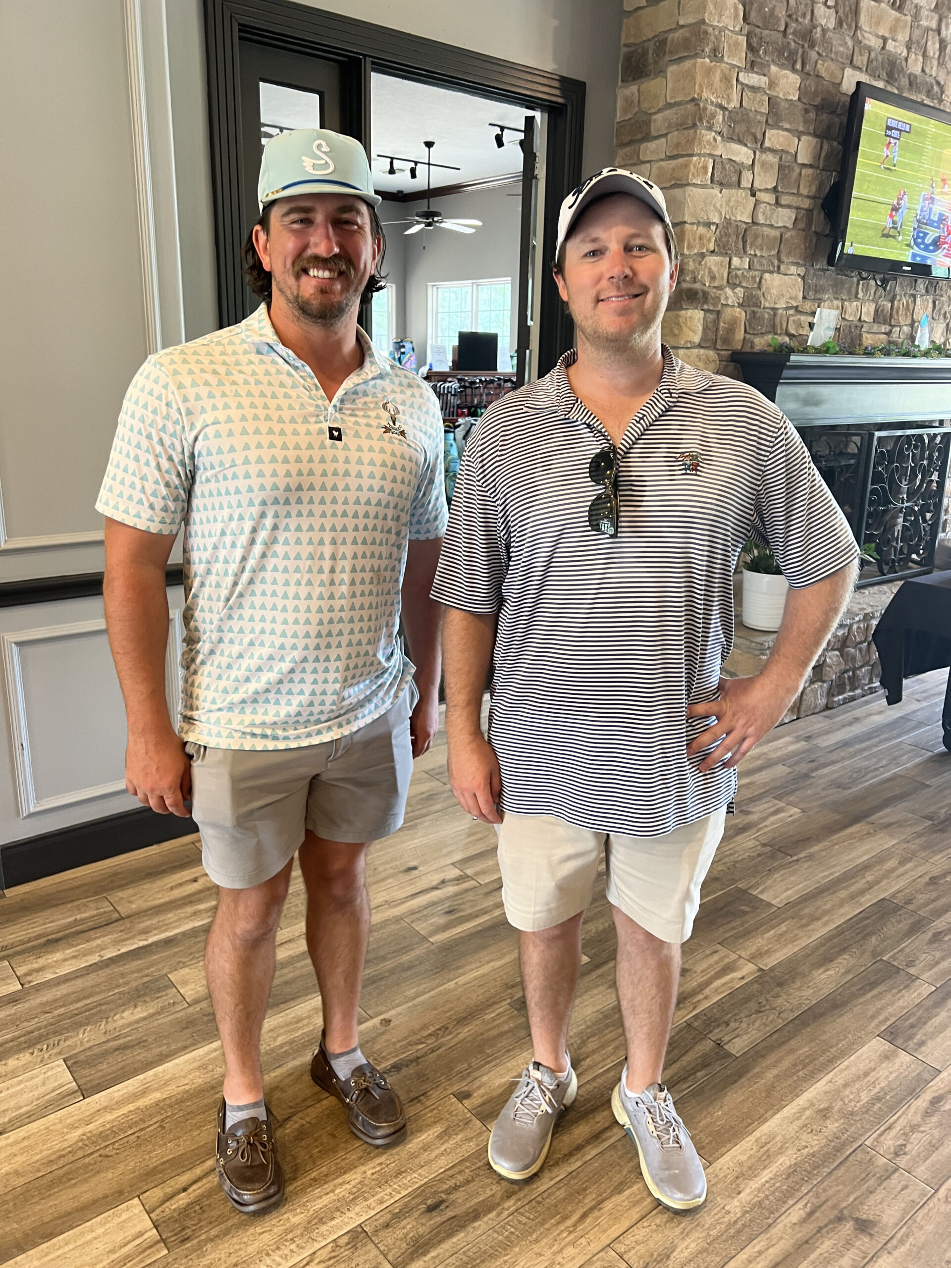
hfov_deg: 53.1
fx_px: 952
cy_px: 634
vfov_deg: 67.3
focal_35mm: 26
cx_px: 476
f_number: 1.5
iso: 200
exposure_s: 1/60
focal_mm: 5.7
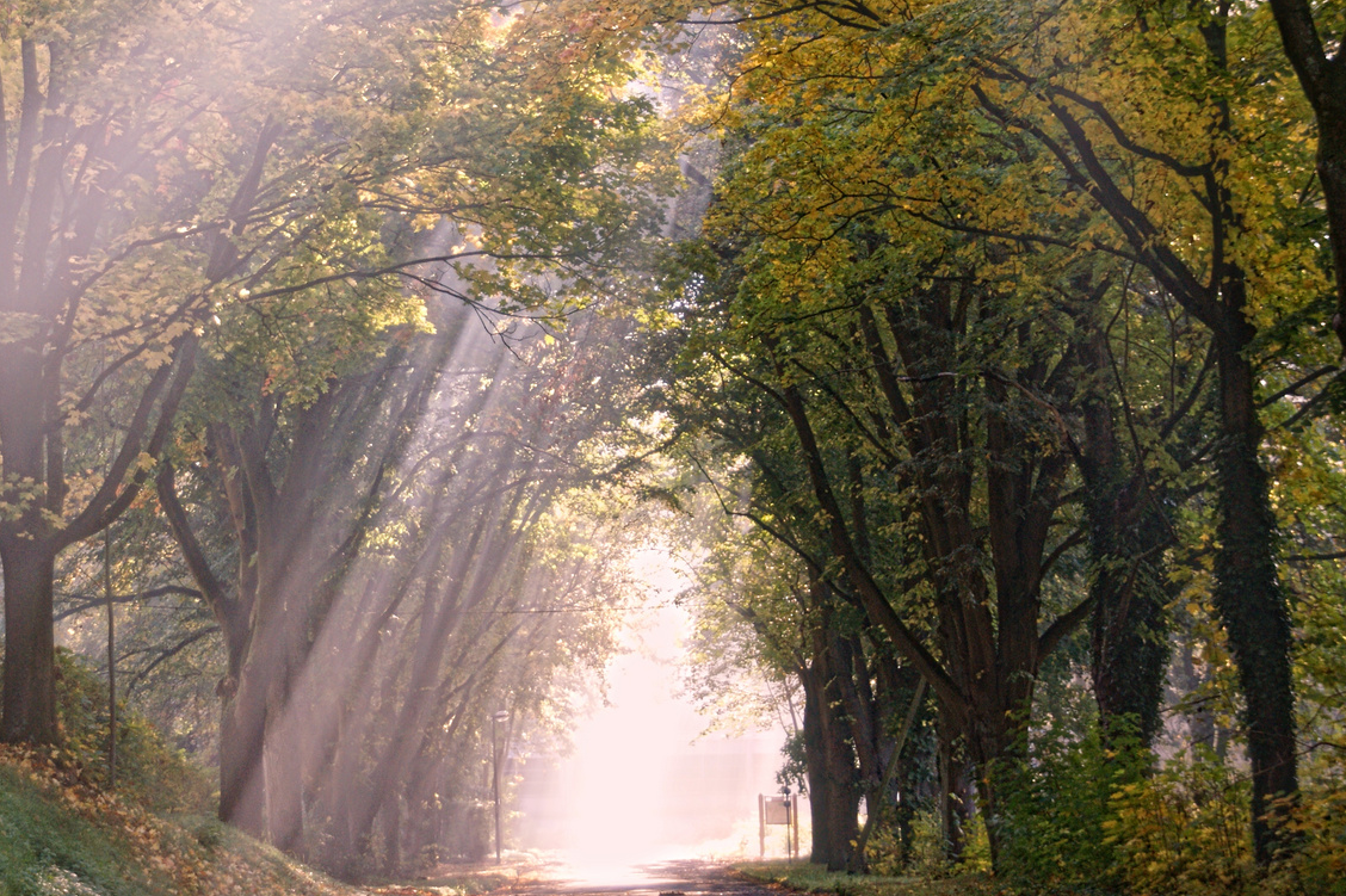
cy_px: 443
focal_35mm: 119
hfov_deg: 17.2
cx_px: 433
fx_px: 4437
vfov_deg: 11.5
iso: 160
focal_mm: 55
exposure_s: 1/100
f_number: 5
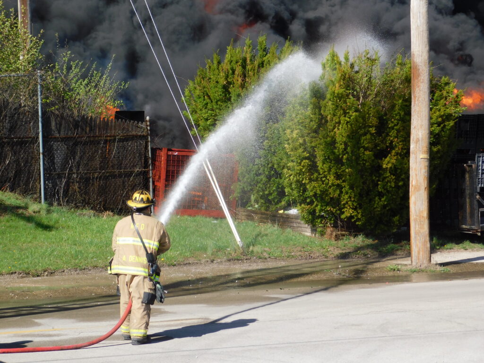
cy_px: 182
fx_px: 1874
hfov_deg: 14.7
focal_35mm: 134
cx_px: 242
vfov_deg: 11.1
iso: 125
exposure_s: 1/400
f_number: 5
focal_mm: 23.7
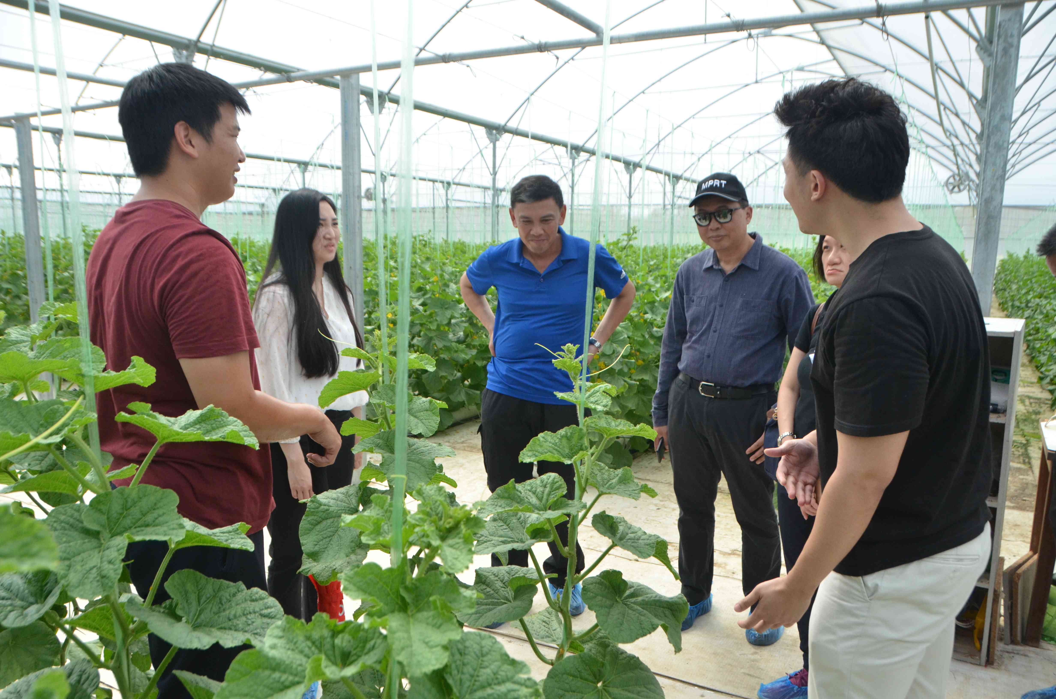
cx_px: 528
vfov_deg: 47.7
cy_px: 350
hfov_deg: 67.5
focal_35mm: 27
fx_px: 790
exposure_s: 1/4000
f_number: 5.6
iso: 1000
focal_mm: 18
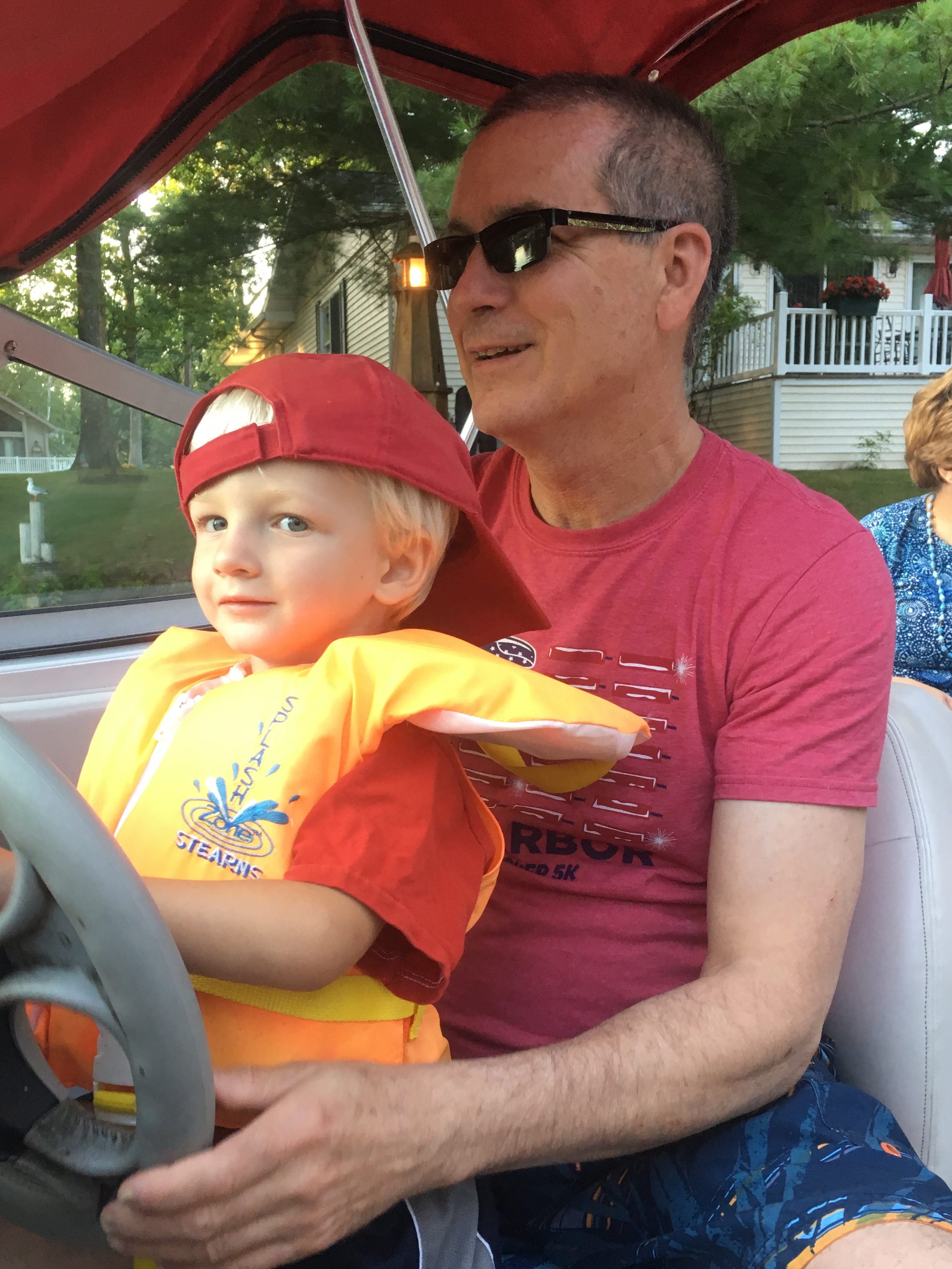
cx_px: 432
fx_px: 1247
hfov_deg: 41.7
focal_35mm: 34
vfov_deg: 53.9
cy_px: 688
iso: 40
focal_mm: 4.15
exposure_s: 1/30
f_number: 2.2
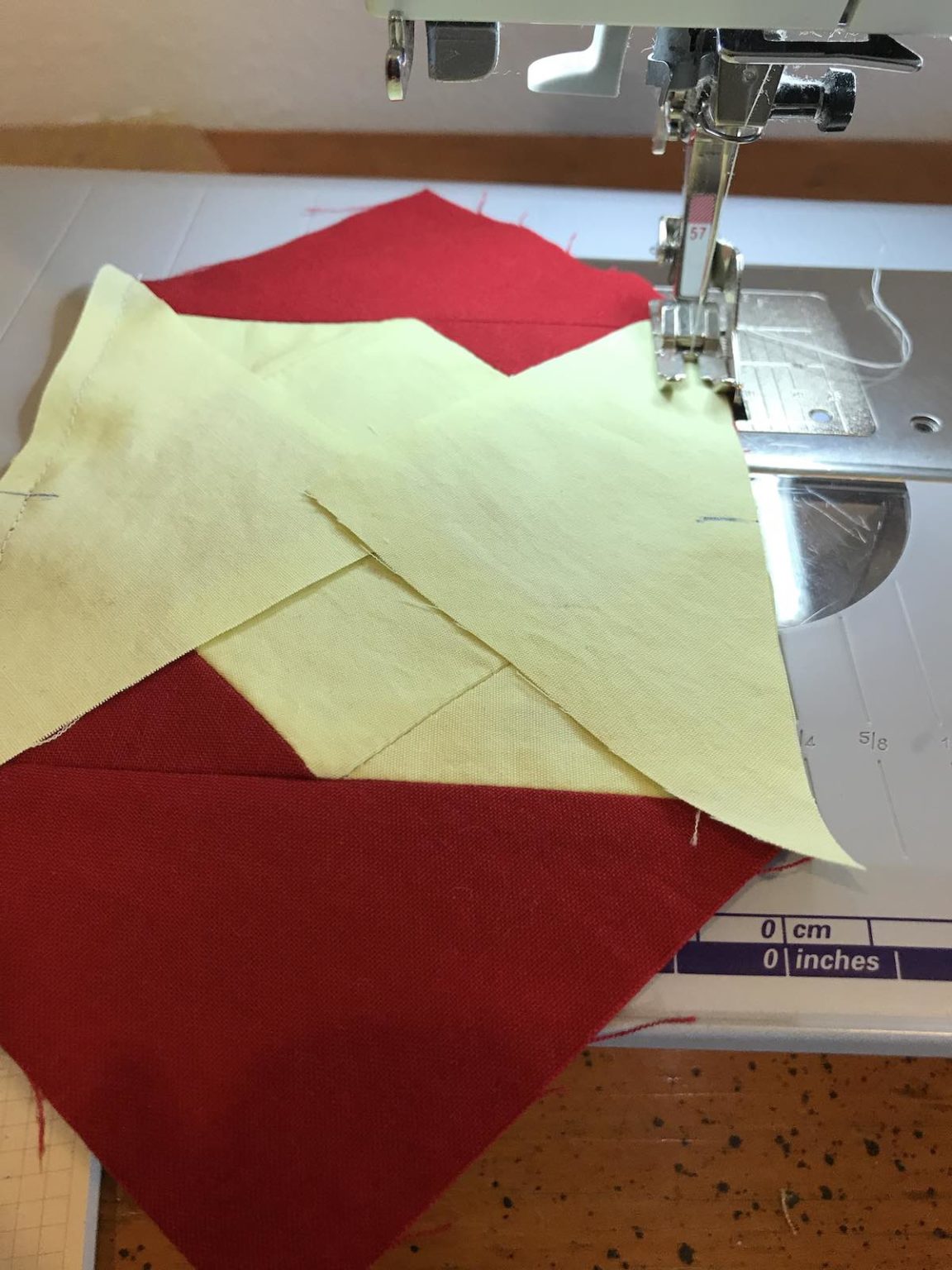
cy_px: 635
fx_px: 1027
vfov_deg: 63.4
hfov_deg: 49.7
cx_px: 476
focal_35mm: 28
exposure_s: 1/40
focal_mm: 3.99
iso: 25
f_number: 1.8
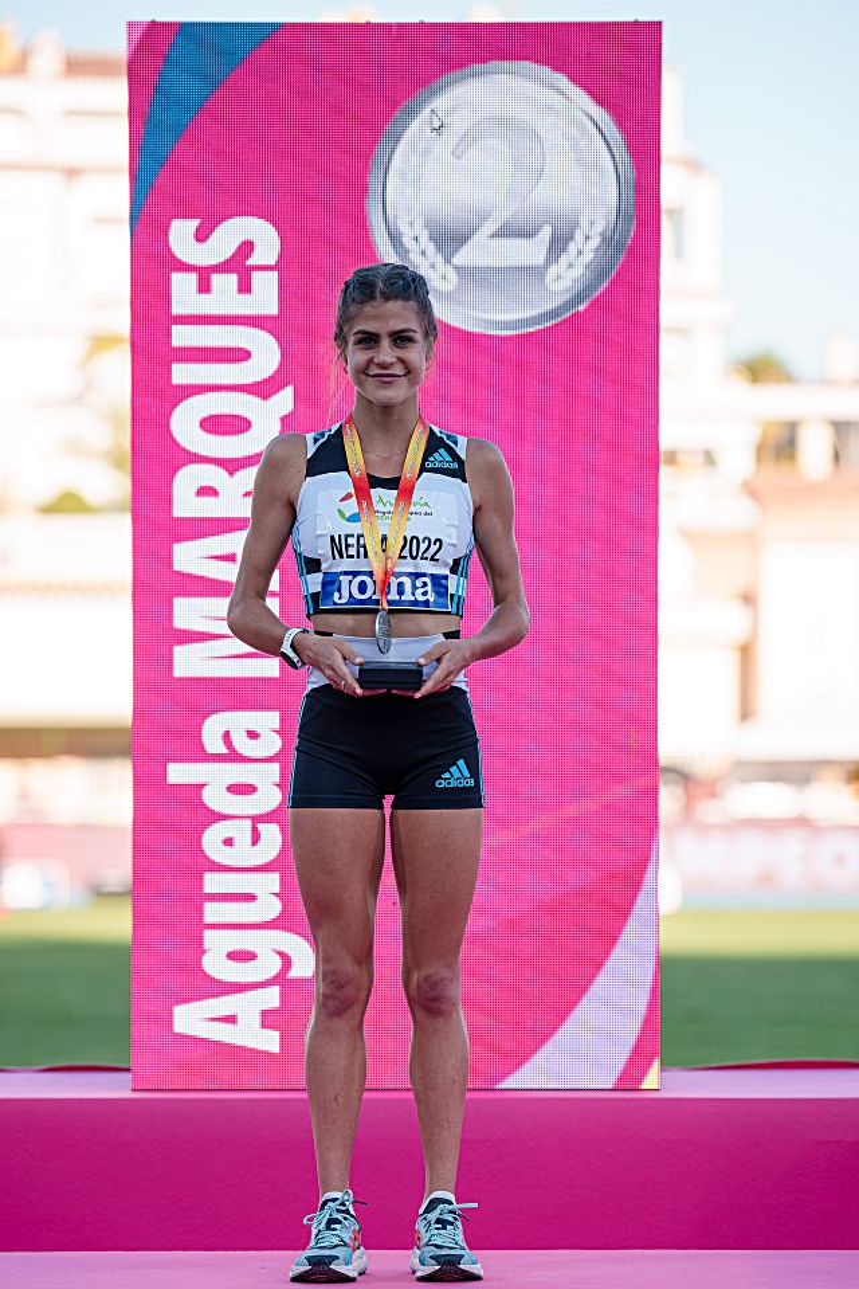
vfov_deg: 13.6
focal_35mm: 151
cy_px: 644
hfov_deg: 9.1
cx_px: 430
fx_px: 5404
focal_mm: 151
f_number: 3.2
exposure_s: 1/400
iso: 100
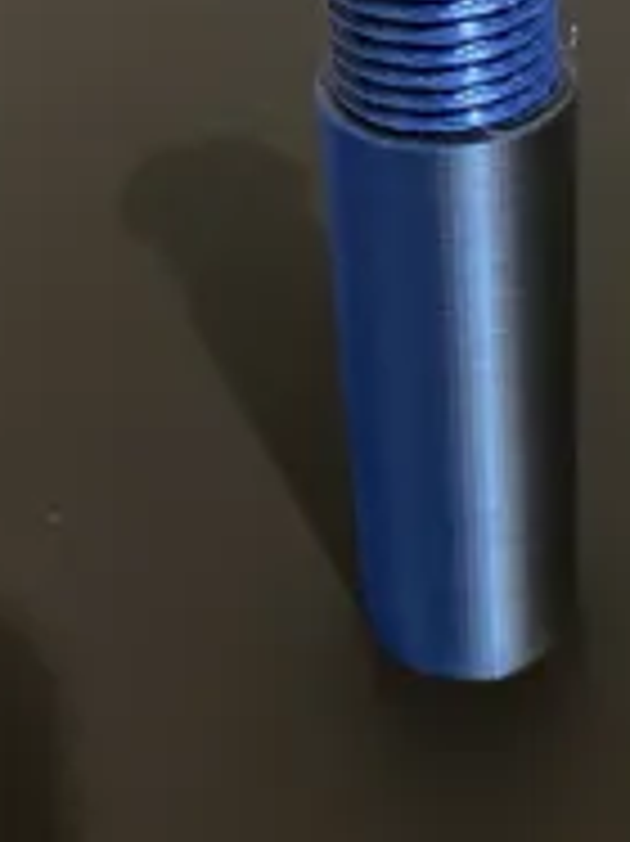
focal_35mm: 60
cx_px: 536
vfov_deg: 30.9
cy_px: 104
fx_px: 1458
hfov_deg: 23.9
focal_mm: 3.99
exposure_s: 1/20
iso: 640
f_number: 1.8
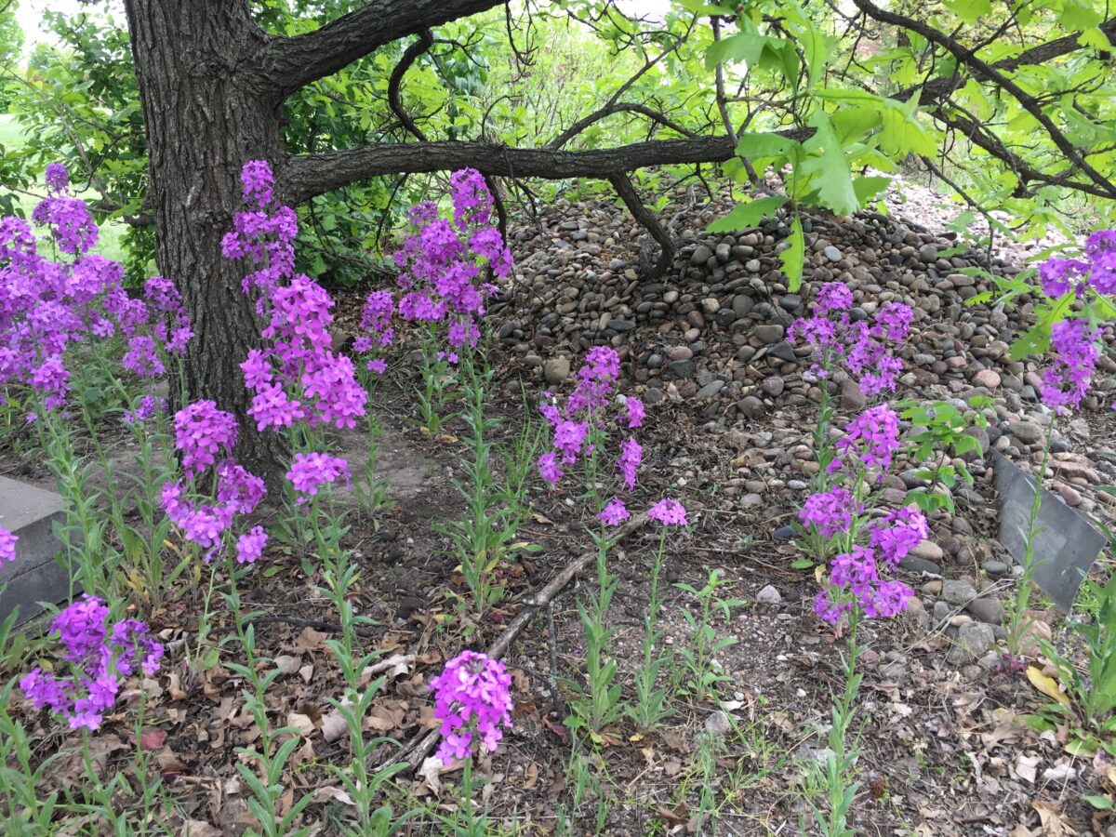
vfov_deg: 48.2
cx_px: 558
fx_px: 935
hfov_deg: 61.7
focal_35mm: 29
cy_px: 418
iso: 40
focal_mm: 4.15
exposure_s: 1/120
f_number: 2.2
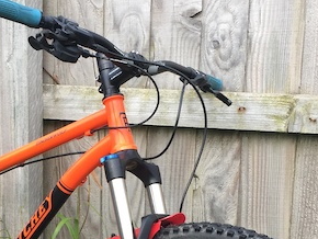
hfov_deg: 24.2
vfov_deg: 17.7
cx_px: 92
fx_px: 736
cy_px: 272
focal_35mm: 80
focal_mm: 4.15
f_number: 2.2
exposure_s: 1/103
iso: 32
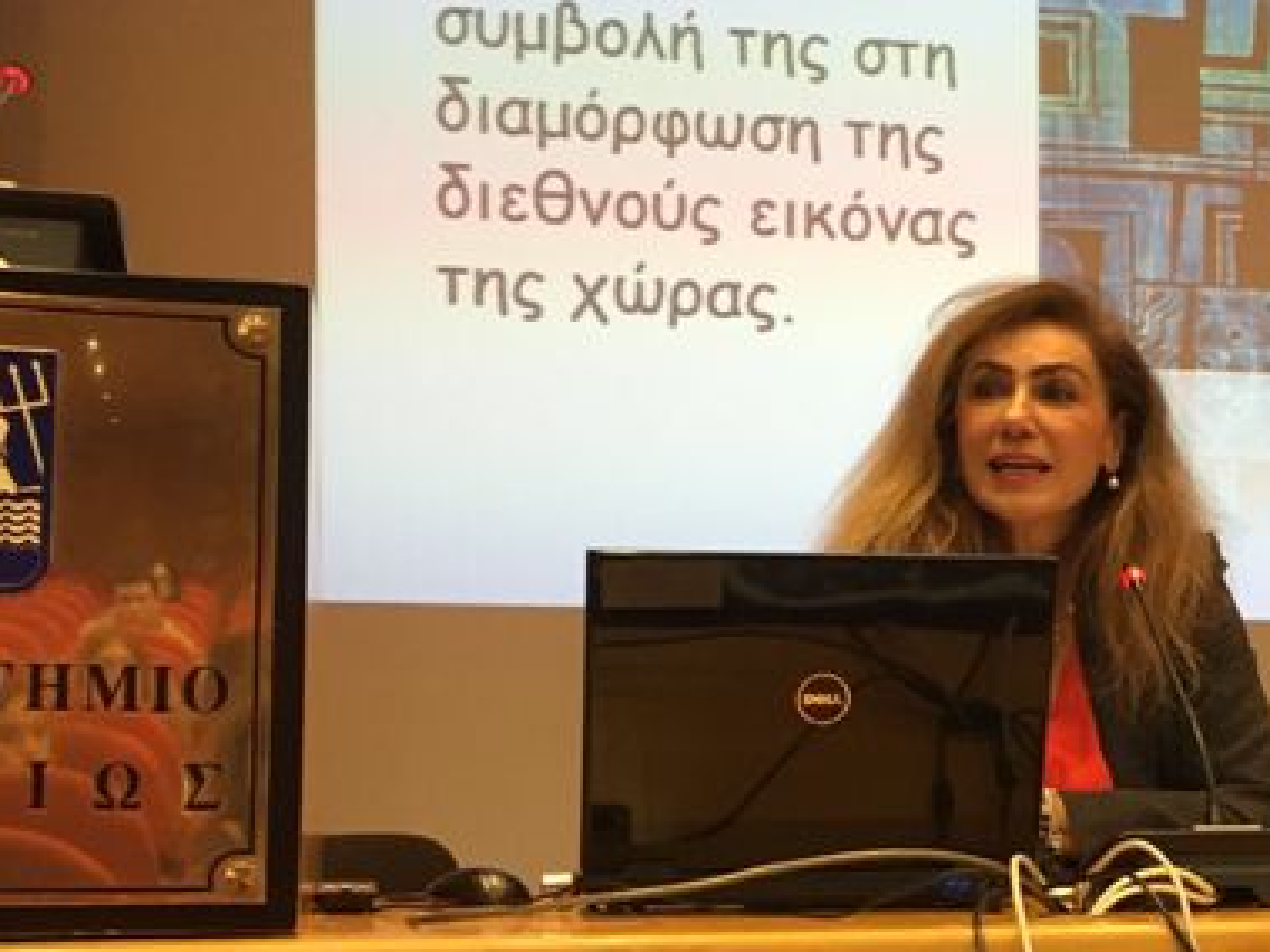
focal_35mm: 75
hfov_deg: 24.9
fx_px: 2751
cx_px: 1231
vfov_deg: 19.6
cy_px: 640
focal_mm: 4.15
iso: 64
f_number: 2.2
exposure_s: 1/33
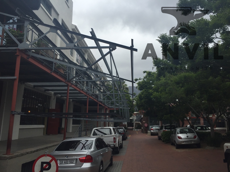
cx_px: 115
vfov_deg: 48.2
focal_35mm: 29
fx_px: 193
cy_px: 86
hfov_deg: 61.7
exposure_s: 1/1799
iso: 32
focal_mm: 4.15
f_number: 2.2
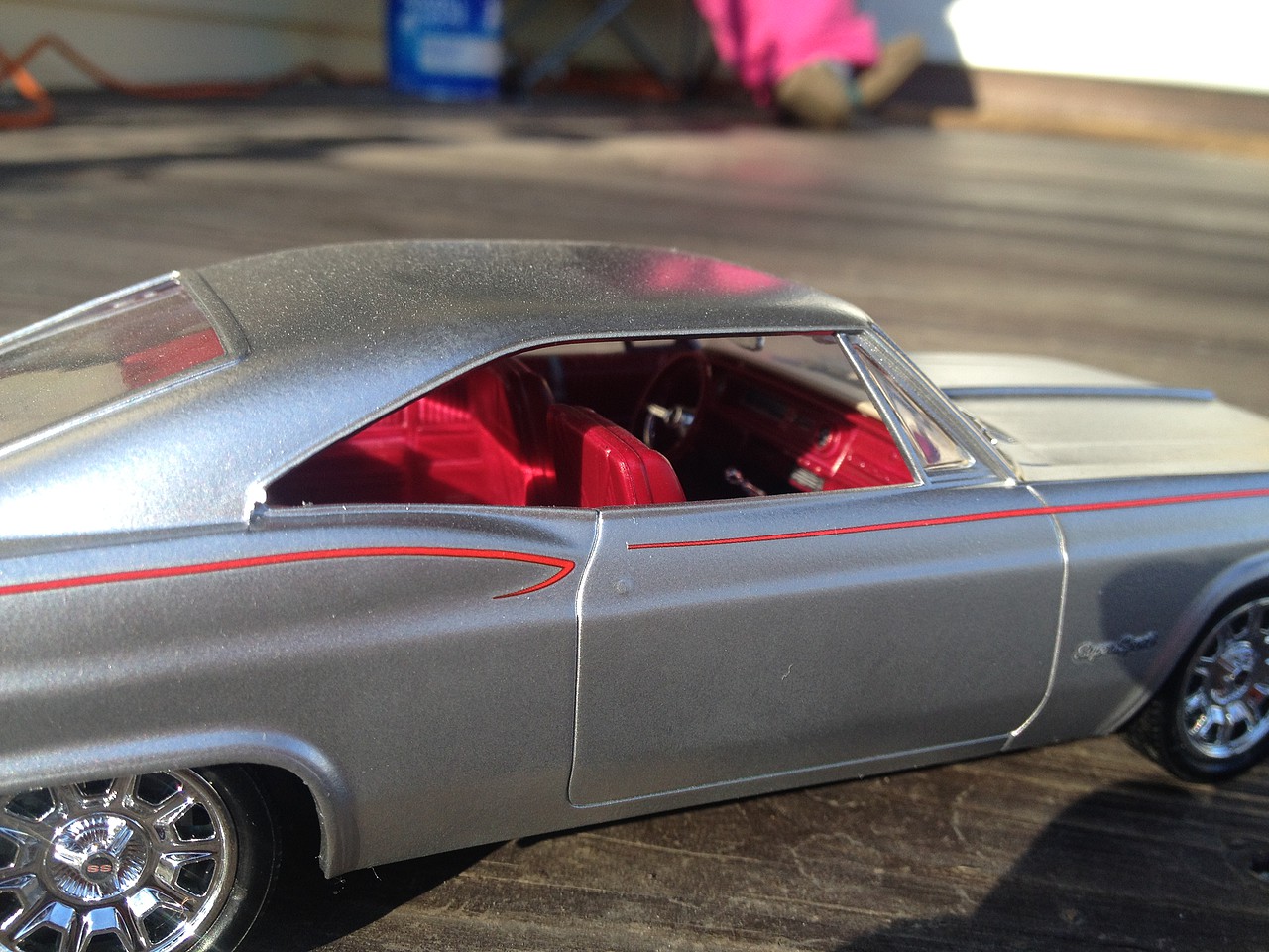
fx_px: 1283
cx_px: 634
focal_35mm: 35
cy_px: 476
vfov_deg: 40.7
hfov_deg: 52.6
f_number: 2.4
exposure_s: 1/351
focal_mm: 4.28
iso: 50
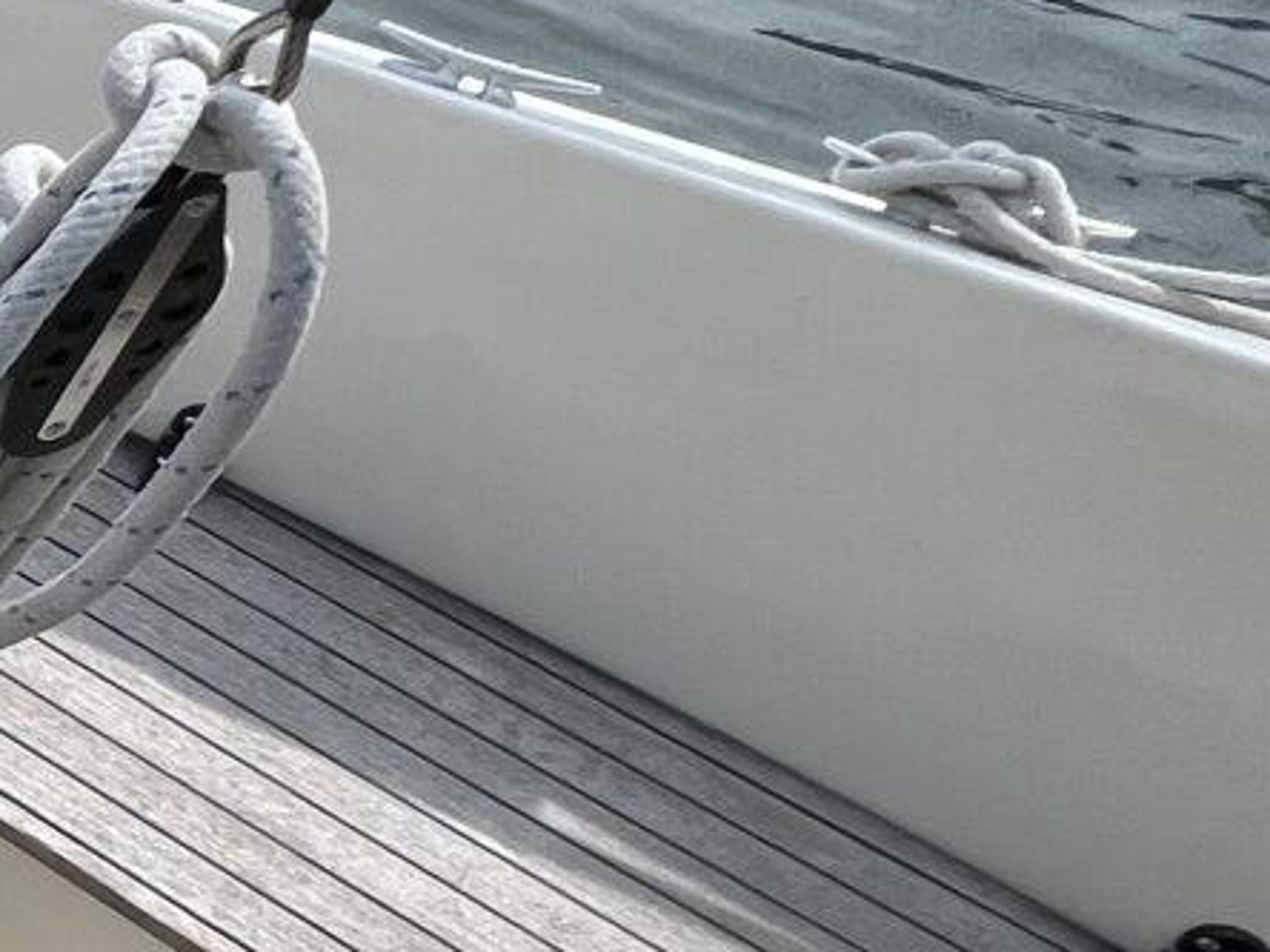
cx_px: -1287
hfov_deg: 19.0
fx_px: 2201
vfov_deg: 24.4
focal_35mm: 60
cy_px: 517
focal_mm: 1.57
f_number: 1.8
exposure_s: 1/1908
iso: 32
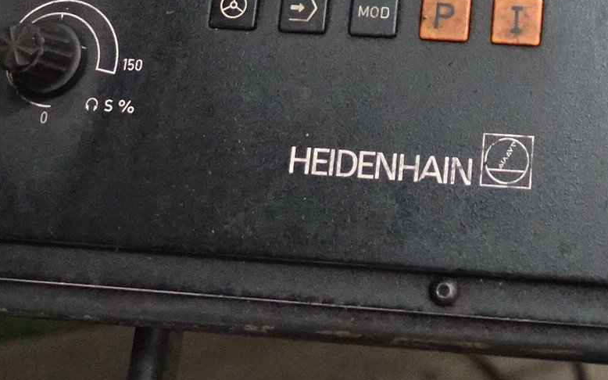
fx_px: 1425
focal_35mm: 86
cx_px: 563
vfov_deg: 13.9
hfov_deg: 23.4
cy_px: -242
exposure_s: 1/100
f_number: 1.8
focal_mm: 8.8
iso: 3200
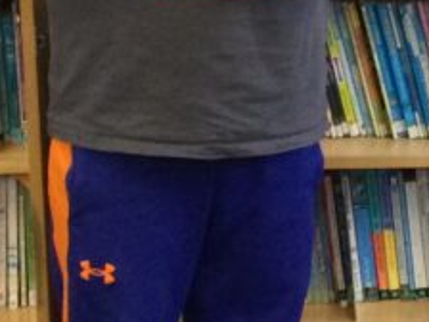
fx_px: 2156
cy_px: 150
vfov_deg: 8.5
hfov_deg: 11.2
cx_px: 442
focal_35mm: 174
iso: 160
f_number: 2.4
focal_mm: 3.3
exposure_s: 1/33
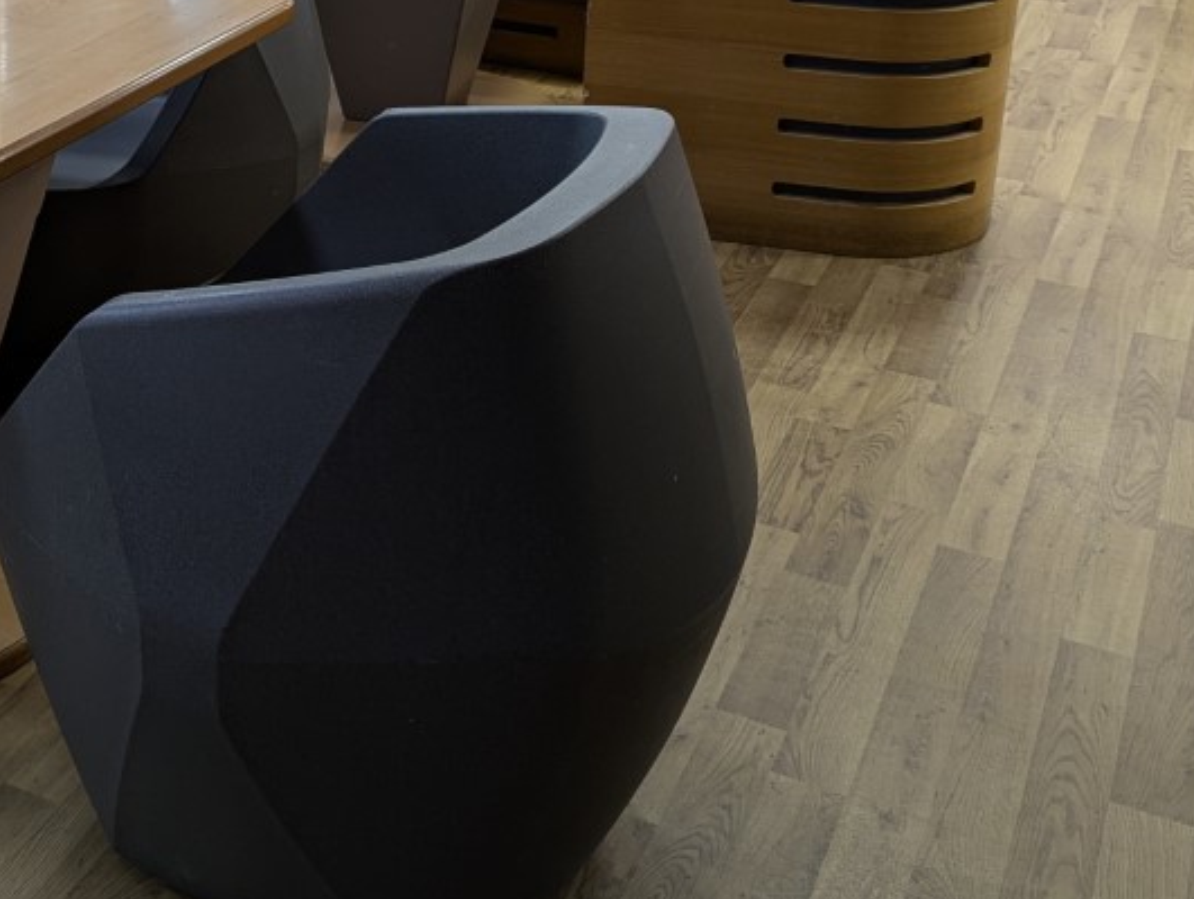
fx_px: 1866
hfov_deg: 34.1
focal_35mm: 54
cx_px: 188
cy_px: -16
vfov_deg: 25.6
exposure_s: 1/38.2
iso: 46
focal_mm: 6.81
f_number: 1.85
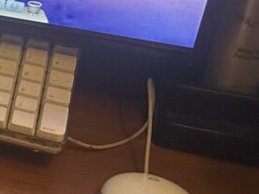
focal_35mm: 135
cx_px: -420
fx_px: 1011
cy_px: -42
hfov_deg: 11.3
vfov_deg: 10.8
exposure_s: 1/60
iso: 160
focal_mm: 6.86
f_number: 1.78
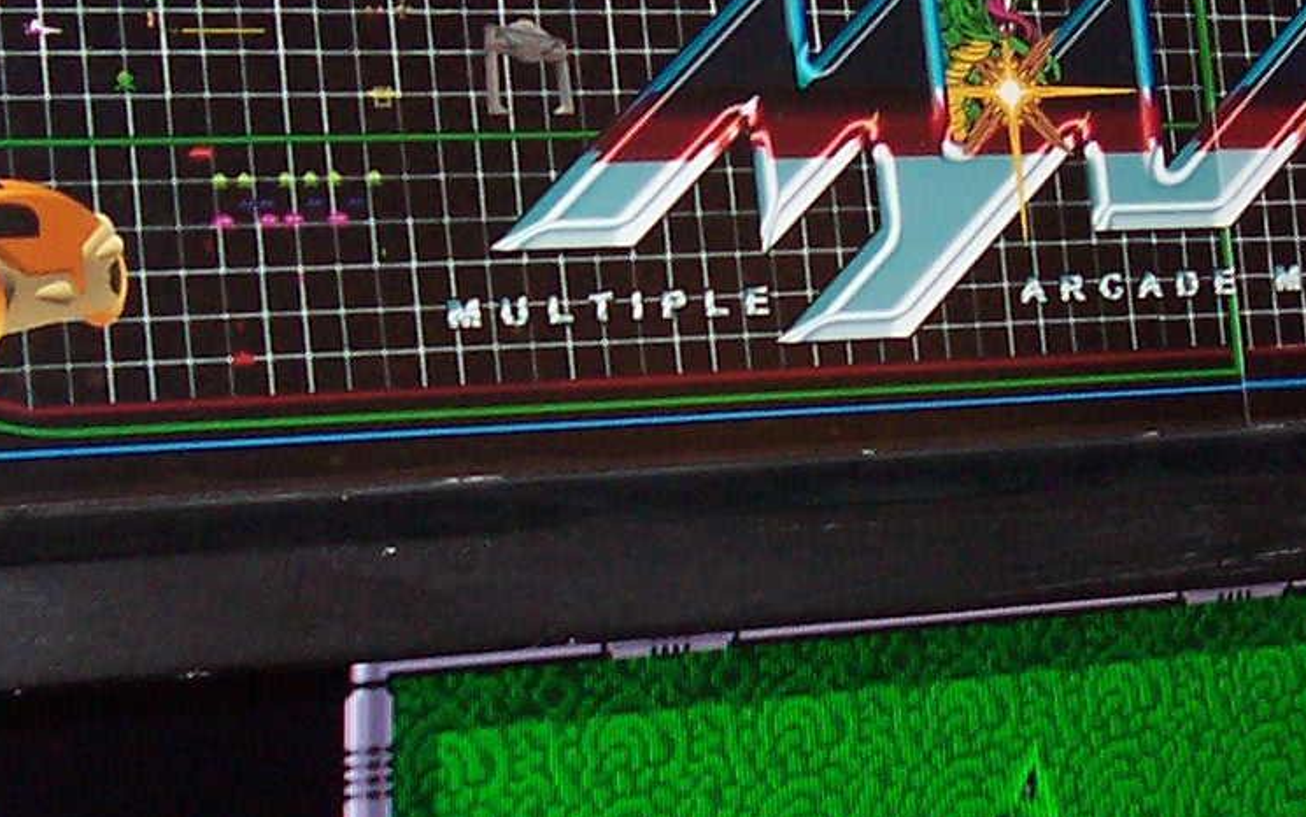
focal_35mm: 107
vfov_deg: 12.2
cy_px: 410
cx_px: 919
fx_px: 3809
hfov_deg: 19.4
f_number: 2.8
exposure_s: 1/60
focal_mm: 5.6
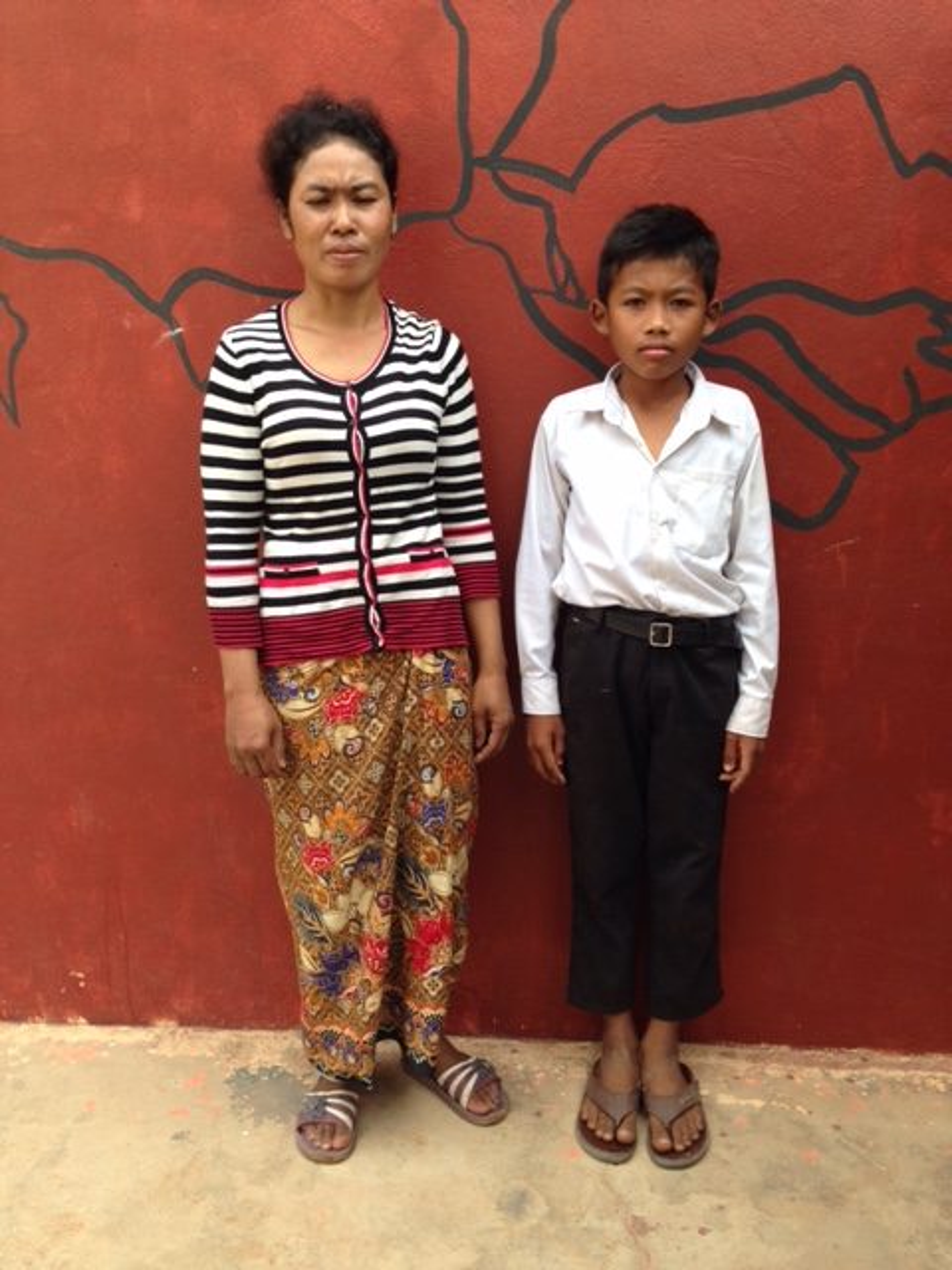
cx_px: 476
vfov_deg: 55.4
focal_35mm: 33
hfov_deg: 42.9
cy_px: 635
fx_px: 1210
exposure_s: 1/263
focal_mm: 4.12
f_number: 2.4
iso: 50
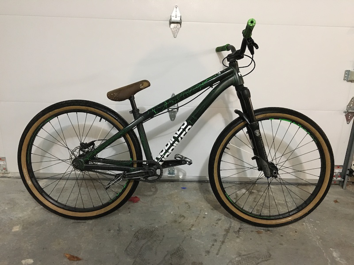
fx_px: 297
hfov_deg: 61.7
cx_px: 177
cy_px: 132
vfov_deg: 48.2
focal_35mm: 29
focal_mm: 4.15
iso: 400
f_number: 2.2
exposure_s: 1/15
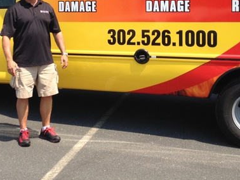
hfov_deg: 26.1
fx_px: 513
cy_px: 23
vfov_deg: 19.6
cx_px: 69
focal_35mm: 74
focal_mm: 4.28
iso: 64
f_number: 2.4
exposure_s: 1/1346
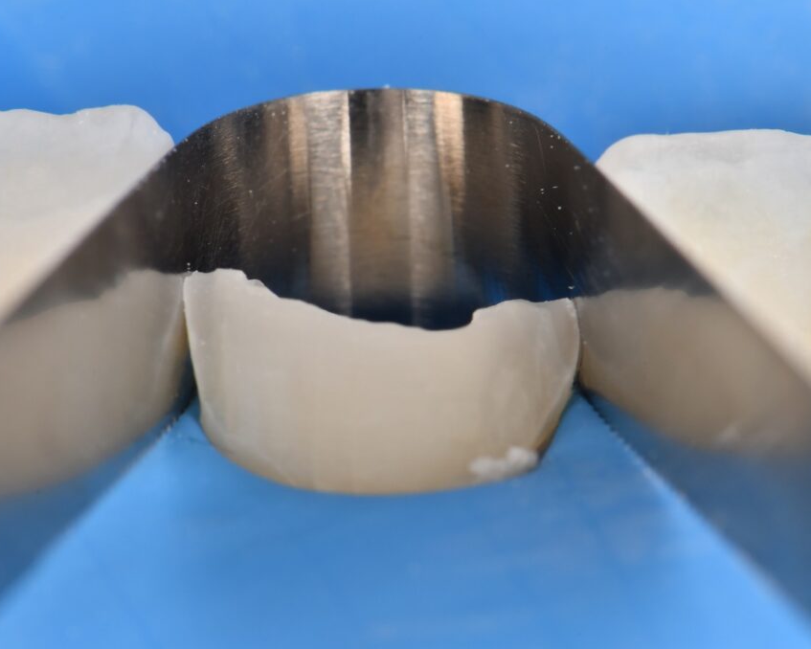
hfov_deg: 10.8
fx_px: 4273
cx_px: 420
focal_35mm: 178
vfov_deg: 8.7
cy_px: 324
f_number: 32
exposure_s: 1/160
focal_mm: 105
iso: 200
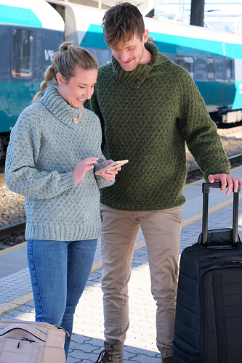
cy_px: 182
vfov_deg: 27.0
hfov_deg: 18.2
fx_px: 757
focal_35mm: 75
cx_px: 121
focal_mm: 50
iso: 320
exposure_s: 1/100
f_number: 5
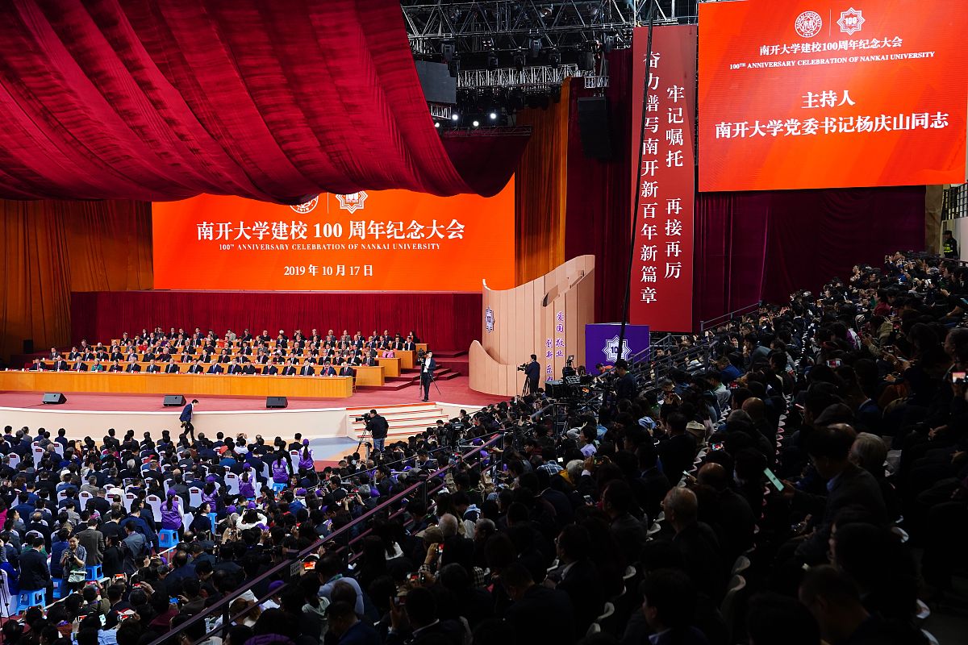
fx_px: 1264
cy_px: 322
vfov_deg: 28.6
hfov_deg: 41.9
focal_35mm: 47
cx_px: 484
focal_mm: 47
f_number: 4
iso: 2000
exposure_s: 1/100
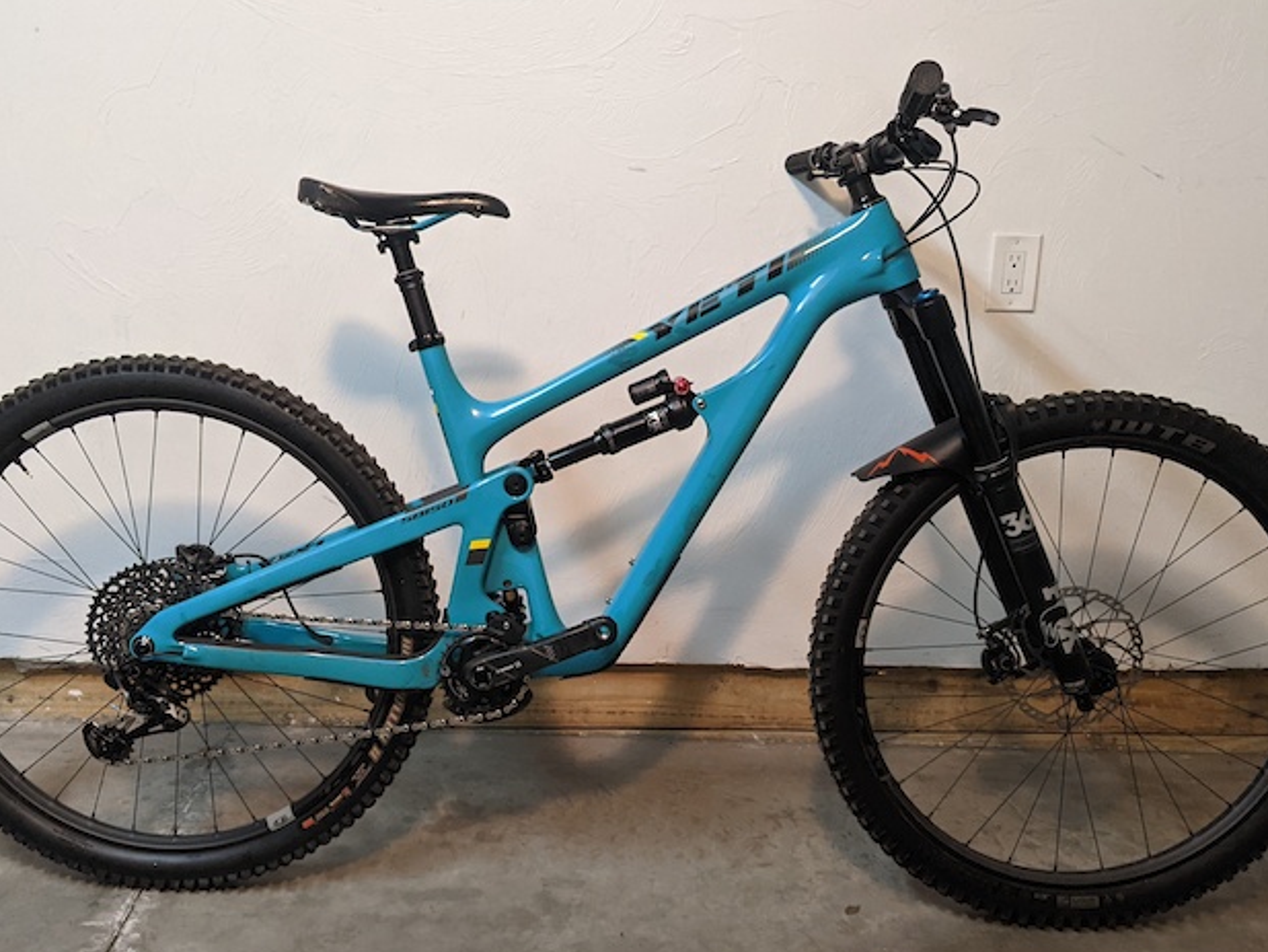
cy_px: 545
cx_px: 590
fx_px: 1282
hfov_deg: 52.6
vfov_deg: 40.6
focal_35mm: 35
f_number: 1.8
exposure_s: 1/24
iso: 761
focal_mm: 4.44
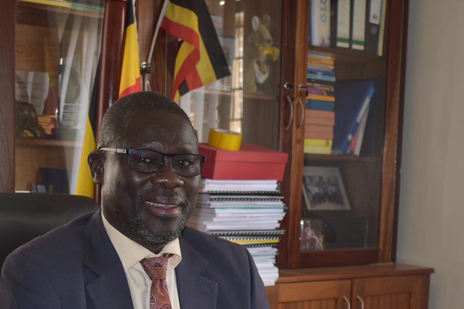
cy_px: 282
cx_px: 298
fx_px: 952
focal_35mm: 74
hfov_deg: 27.3
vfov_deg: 18.1
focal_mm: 27
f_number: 4
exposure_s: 1/30
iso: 200
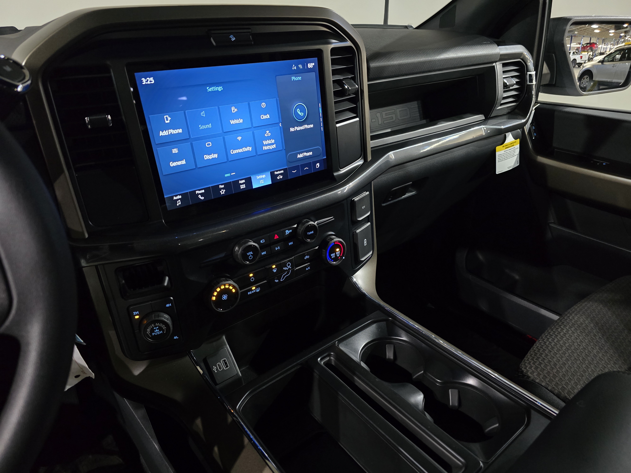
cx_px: 316
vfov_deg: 58.9
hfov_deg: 73.9
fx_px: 419
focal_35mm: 23
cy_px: 236
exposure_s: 1/120
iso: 800
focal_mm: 6.3
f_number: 1.7
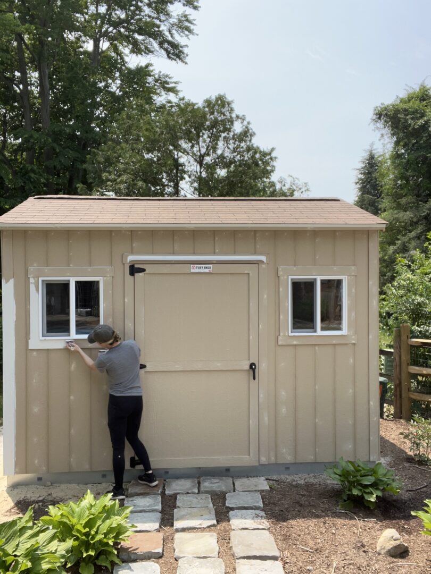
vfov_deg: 60.0
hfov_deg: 46.8
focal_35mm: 30
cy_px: 287
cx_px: 216
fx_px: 498
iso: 32
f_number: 2.2
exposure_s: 1/621
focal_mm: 2.71
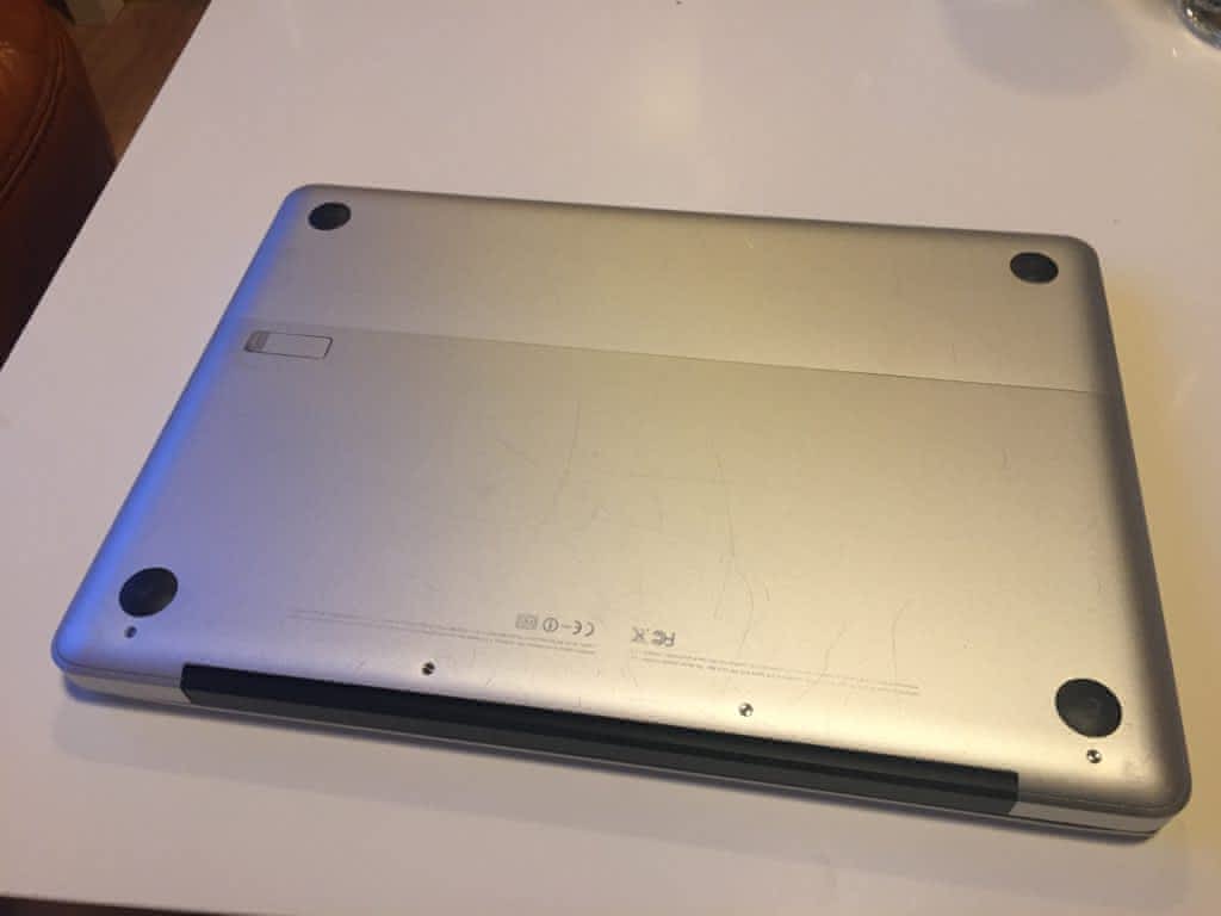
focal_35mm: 29
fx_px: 1023
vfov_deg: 48.2
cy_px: 458
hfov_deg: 61.7
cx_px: 610
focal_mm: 4.15
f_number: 2.2
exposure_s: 1/33
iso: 160
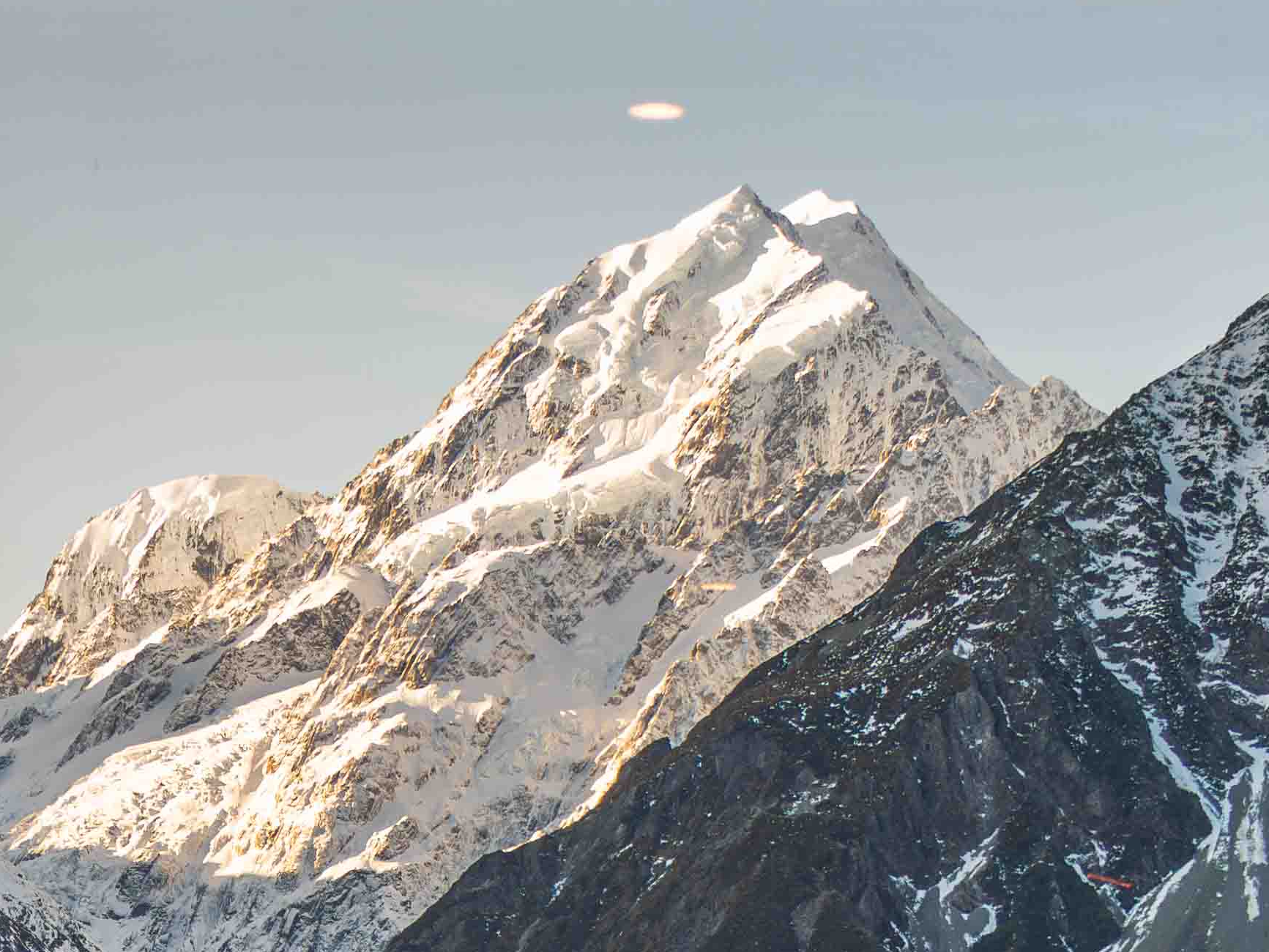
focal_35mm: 160
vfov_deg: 9.1
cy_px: 1334
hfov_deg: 12.3
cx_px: 519
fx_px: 5866
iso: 125
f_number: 4.6
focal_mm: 24
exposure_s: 1/160
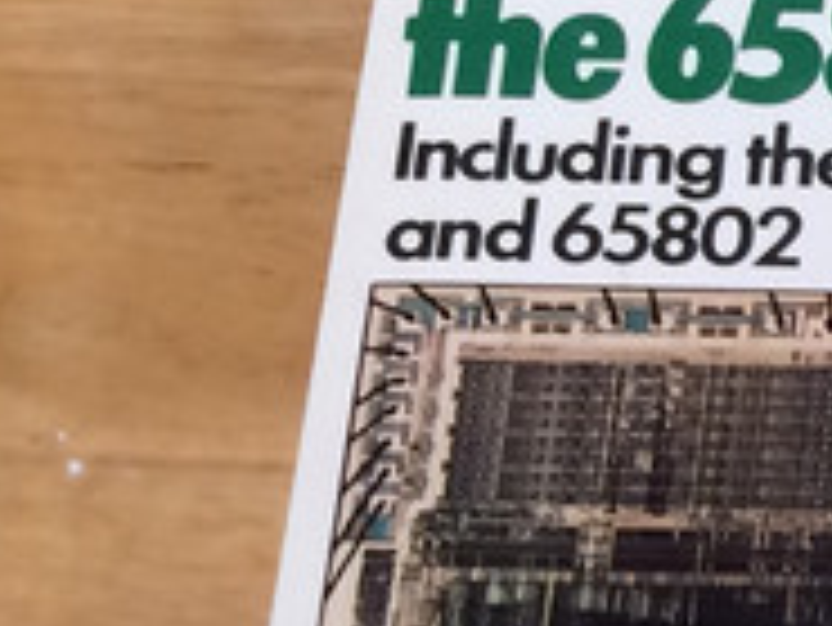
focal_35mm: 167
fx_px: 4016
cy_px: 1171
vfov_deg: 8.5
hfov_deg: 9.6
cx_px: 2386
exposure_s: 1/30
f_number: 2.2
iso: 50
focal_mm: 4.15
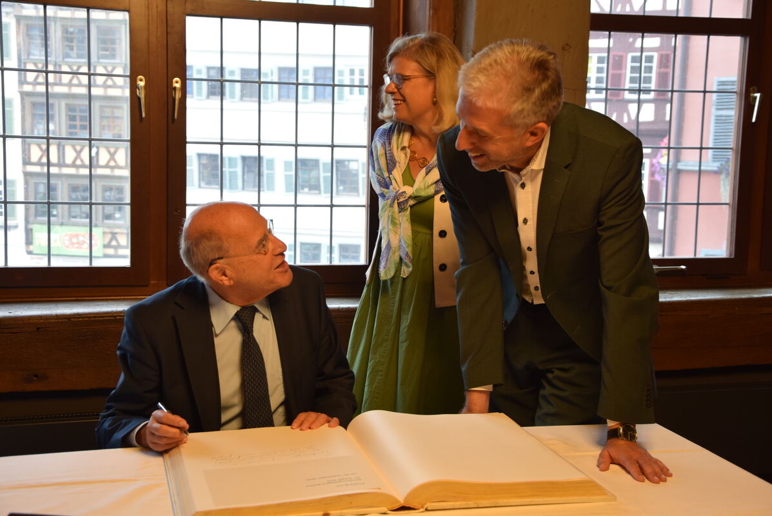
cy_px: 258
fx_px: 1127
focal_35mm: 52
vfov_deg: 25.8
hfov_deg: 37.8
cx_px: 386
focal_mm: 35
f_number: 4.5
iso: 450
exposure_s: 1/60
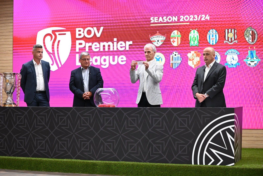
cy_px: 88
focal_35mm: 70
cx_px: 132
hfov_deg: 28.8
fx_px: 511
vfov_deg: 19.5
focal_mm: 70
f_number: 3.2
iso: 8000
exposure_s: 1/667
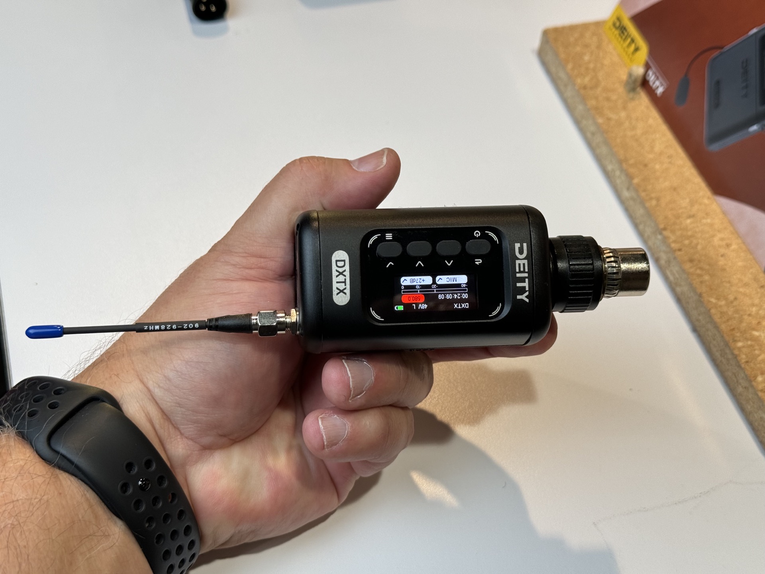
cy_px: 287
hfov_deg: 39.7
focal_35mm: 48
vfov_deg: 30.3
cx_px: 382
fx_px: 1061
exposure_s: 1/120
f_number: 1.78
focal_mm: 6.76
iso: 50
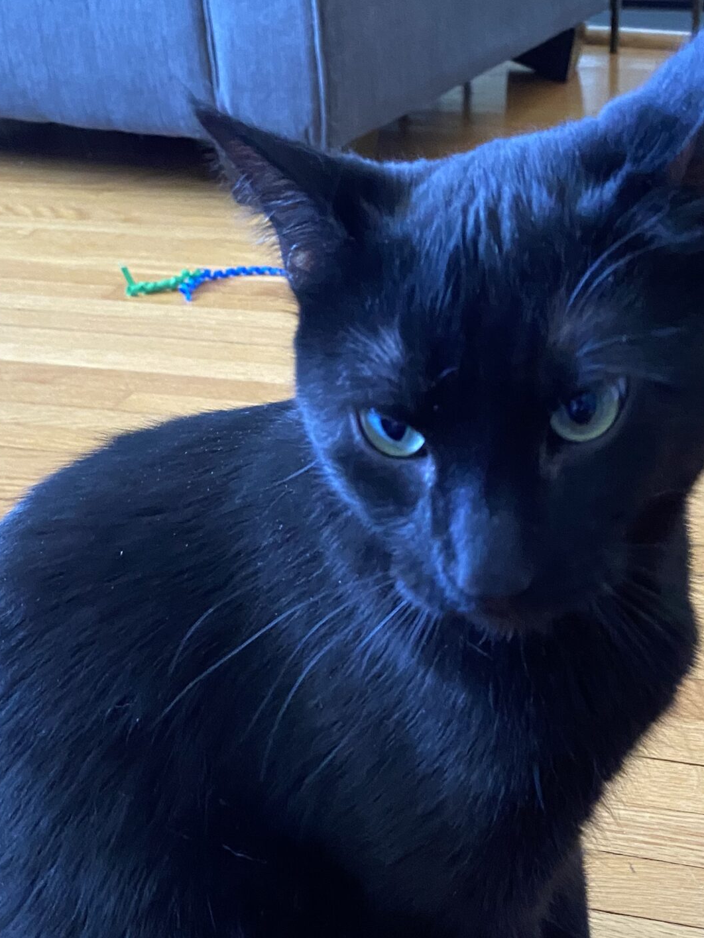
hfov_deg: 30.6
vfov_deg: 39.6
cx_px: 489
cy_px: 677
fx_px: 1274
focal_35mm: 47
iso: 640
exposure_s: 1/40
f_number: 1.8
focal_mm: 4.25
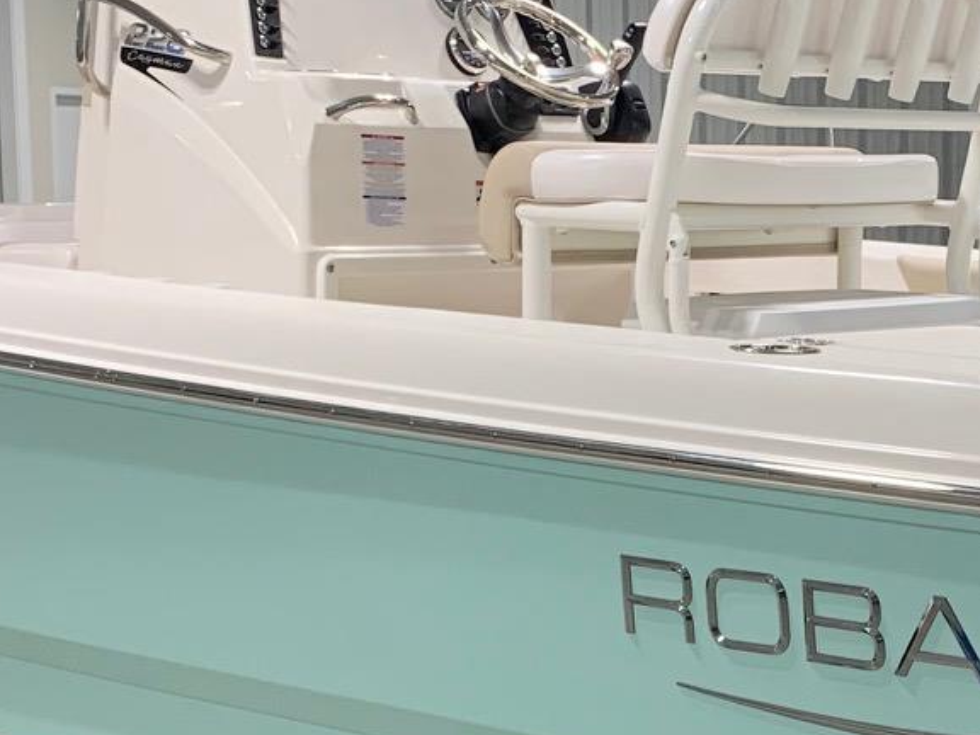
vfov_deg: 16.1
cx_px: 801
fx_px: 2576
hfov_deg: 21.2
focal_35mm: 91
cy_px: 595
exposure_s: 1/86
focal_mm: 4.25
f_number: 1.8
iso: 100
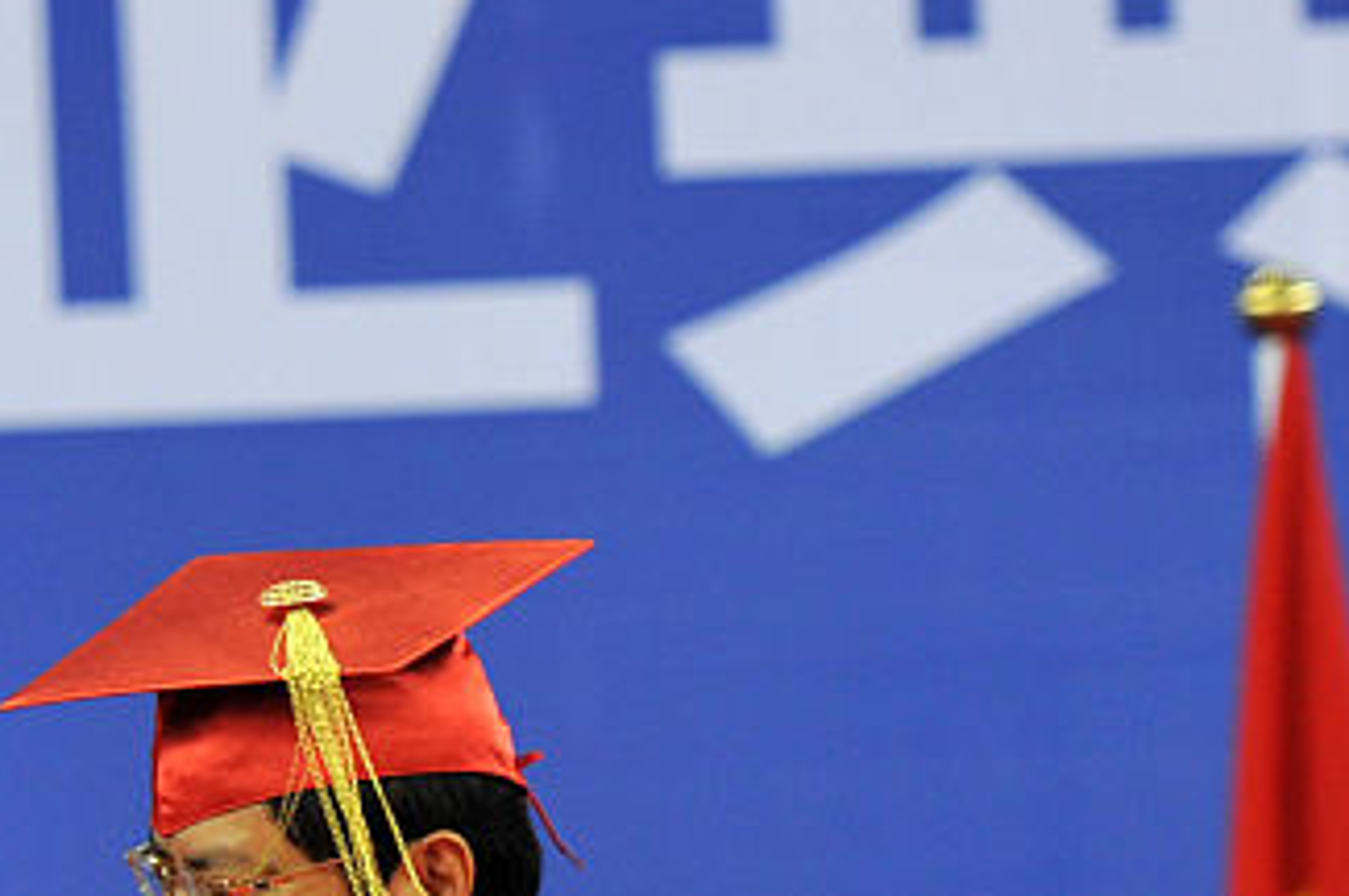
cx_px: 62
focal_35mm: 609
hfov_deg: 3.4
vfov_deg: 2.3
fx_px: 22797
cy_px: 857
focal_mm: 165
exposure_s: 1/320
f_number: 3.2
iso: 1000
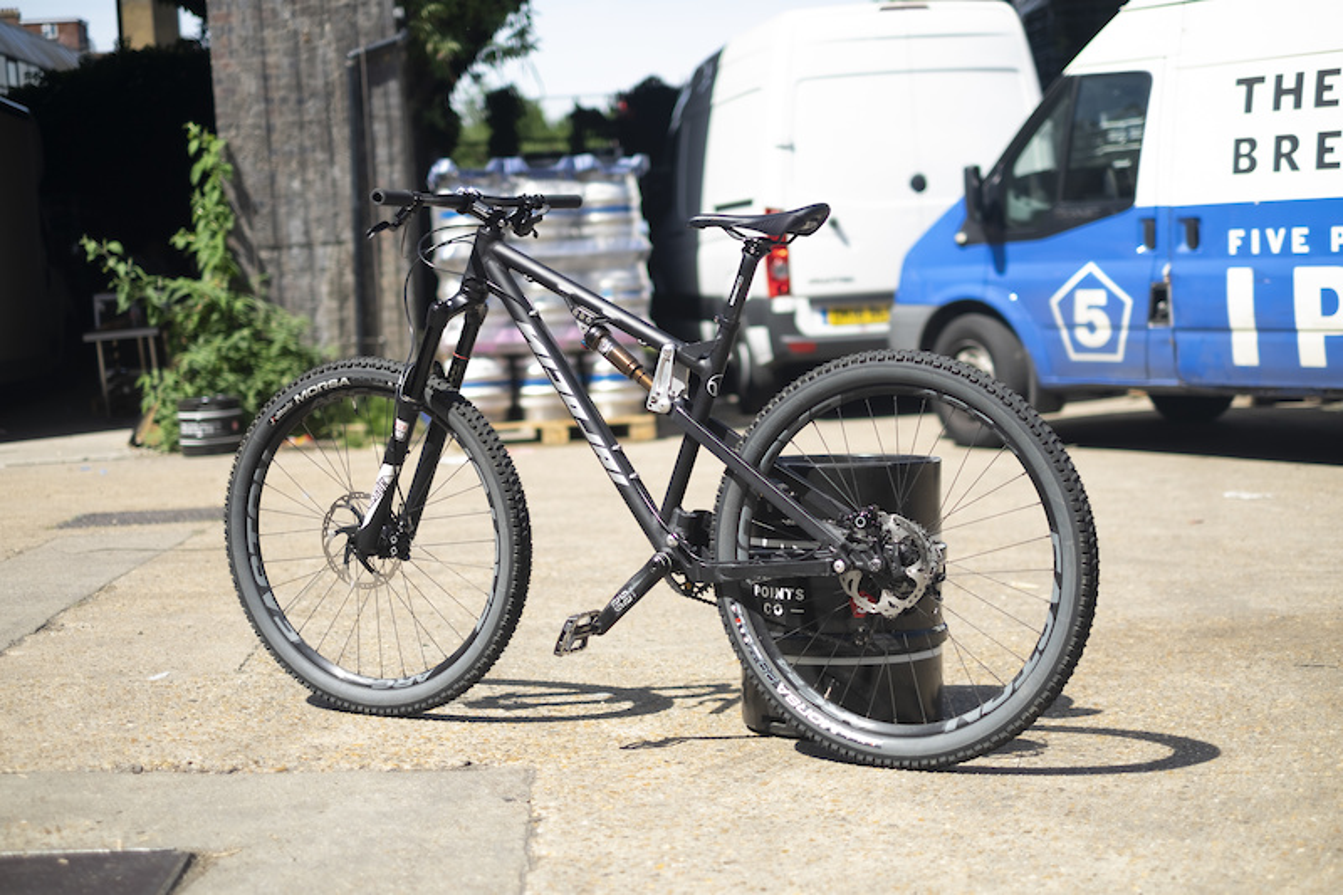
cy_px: 448
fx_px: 1977
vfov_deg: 25.5
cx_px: 672
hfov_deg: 37.5
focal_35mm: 53
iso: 200
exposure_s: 1/4000
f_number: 1.4
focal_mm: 35
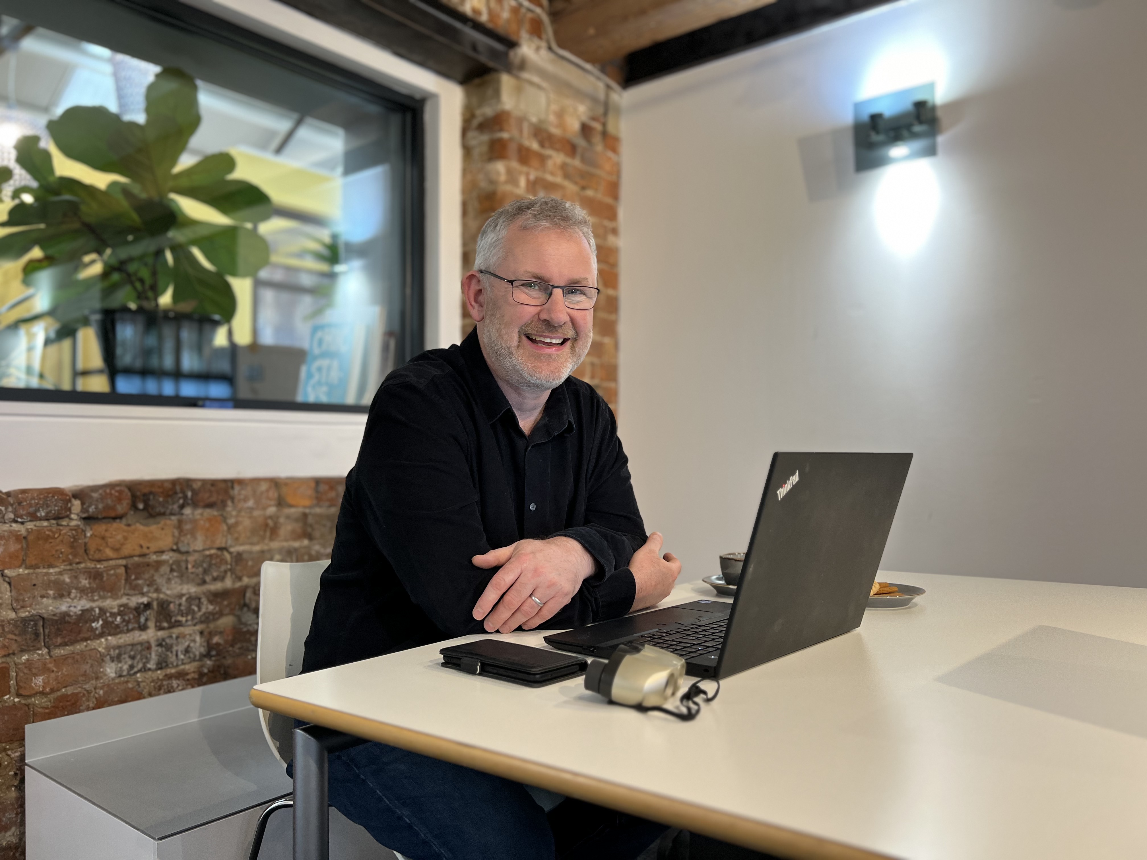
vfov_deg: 53.1
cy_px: 430
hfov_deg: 67.3
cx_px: 574
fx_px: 862
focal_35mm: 26
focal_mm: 5.7
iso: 100
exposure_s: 1/50
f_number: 1.5
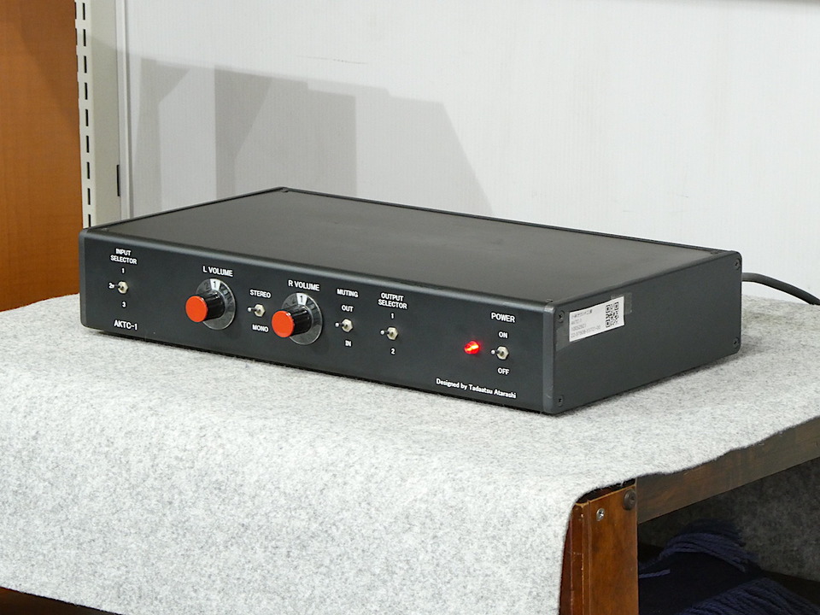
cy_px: 308
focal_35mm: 135
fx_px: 3198
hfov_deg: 14.6
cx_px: 410
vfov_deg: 11.0
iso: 400
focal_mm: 24.2
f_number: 8
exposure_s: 1/4
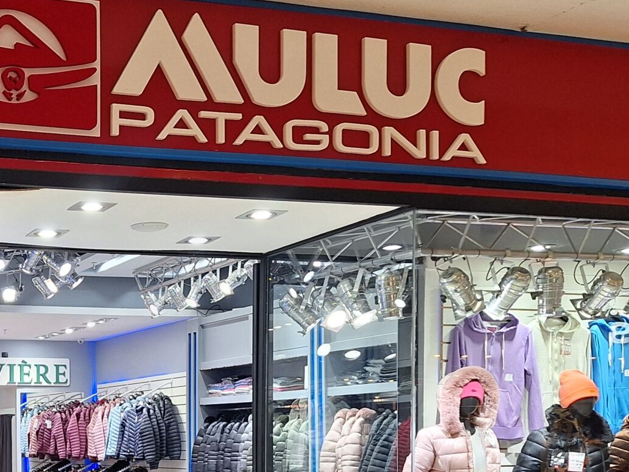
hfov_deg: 30.7
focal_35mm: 57
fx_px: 1036
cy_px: 475
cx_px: -34
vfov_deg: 24.5
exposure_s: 1/50
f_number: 1.8
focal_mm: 5.54
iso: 64
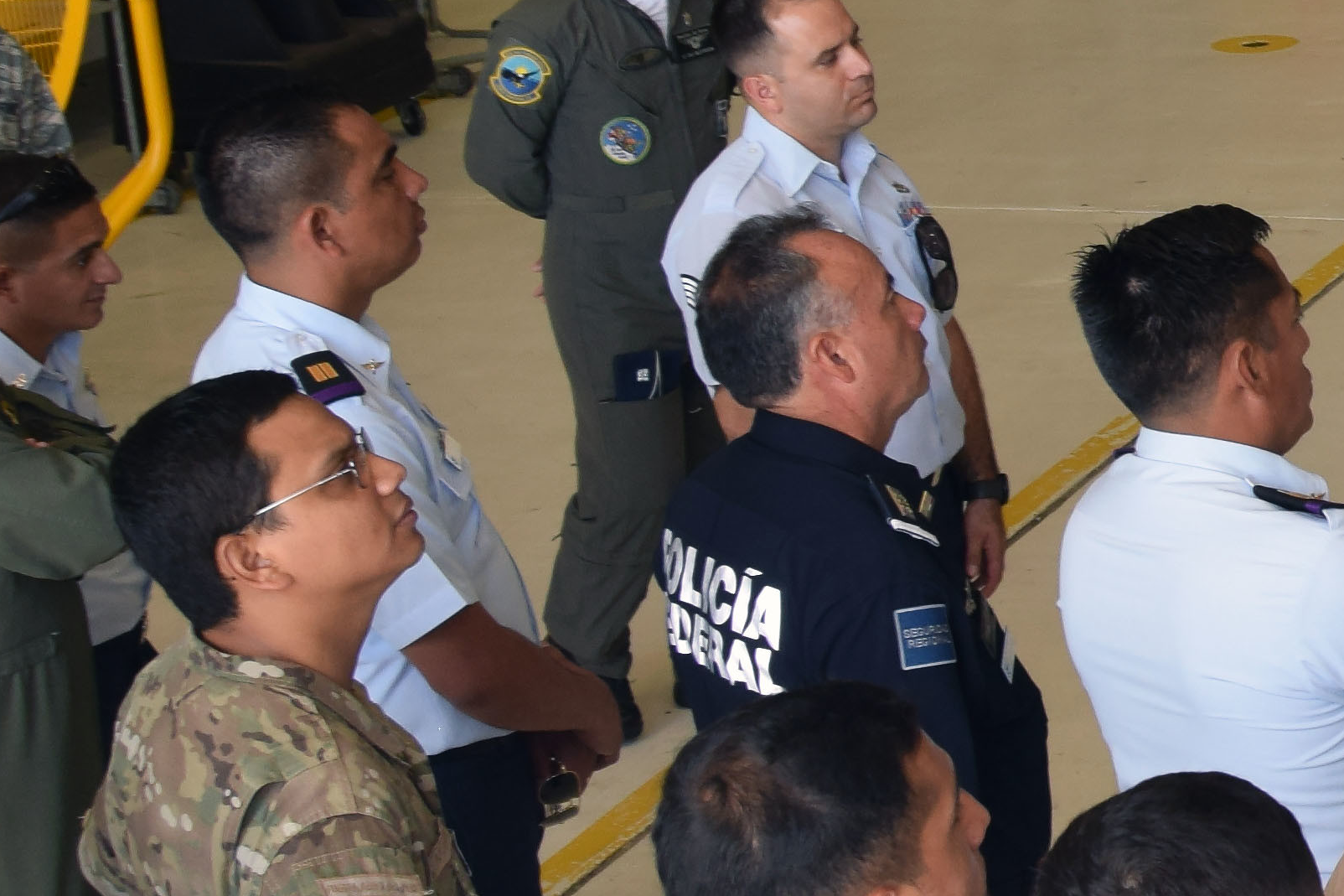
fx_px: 3770
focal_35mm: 101
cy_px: 146
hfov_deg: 16.5
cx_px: 2502
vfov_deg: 13.5
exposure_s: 1/125
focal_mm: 18
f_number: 5.6
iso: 320
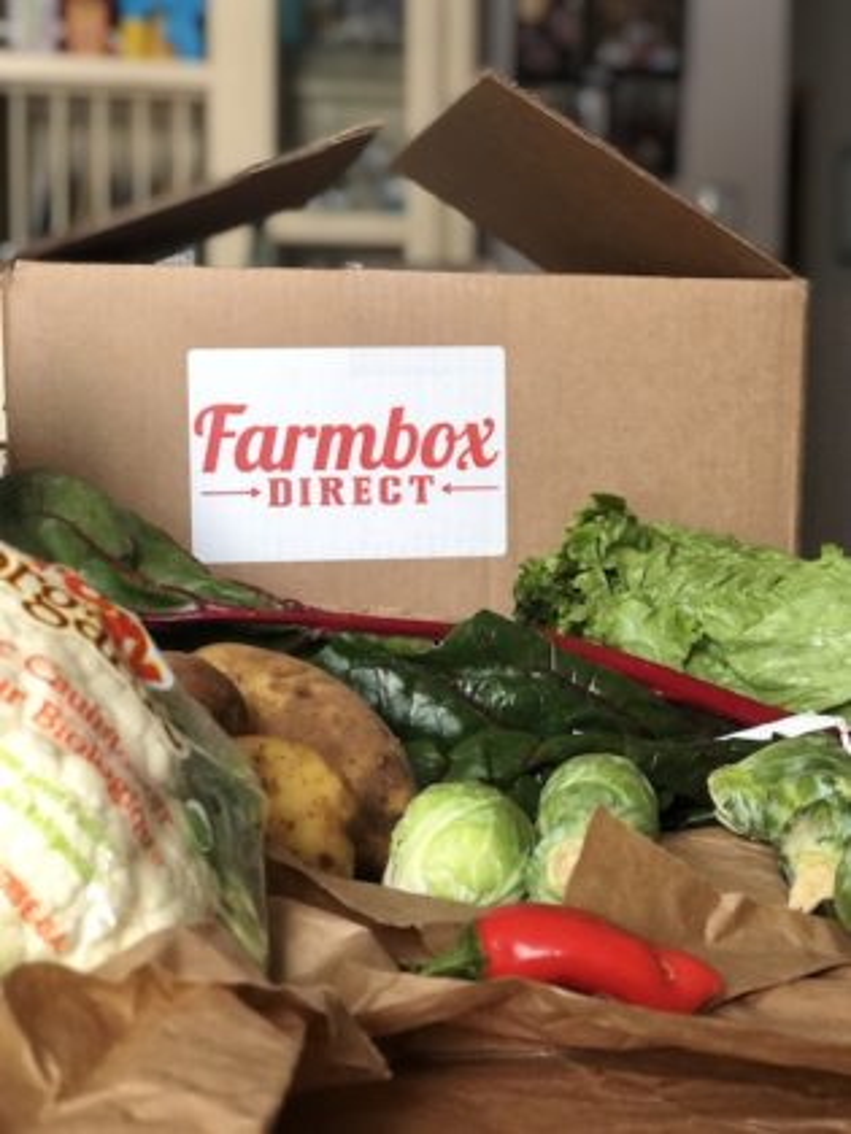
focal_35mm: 57
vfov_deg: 33.8
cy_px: 567
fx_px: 1868
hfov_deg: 25.7
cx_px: 426
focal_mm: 6.6
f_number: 2.8
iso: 250
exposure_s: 1/30
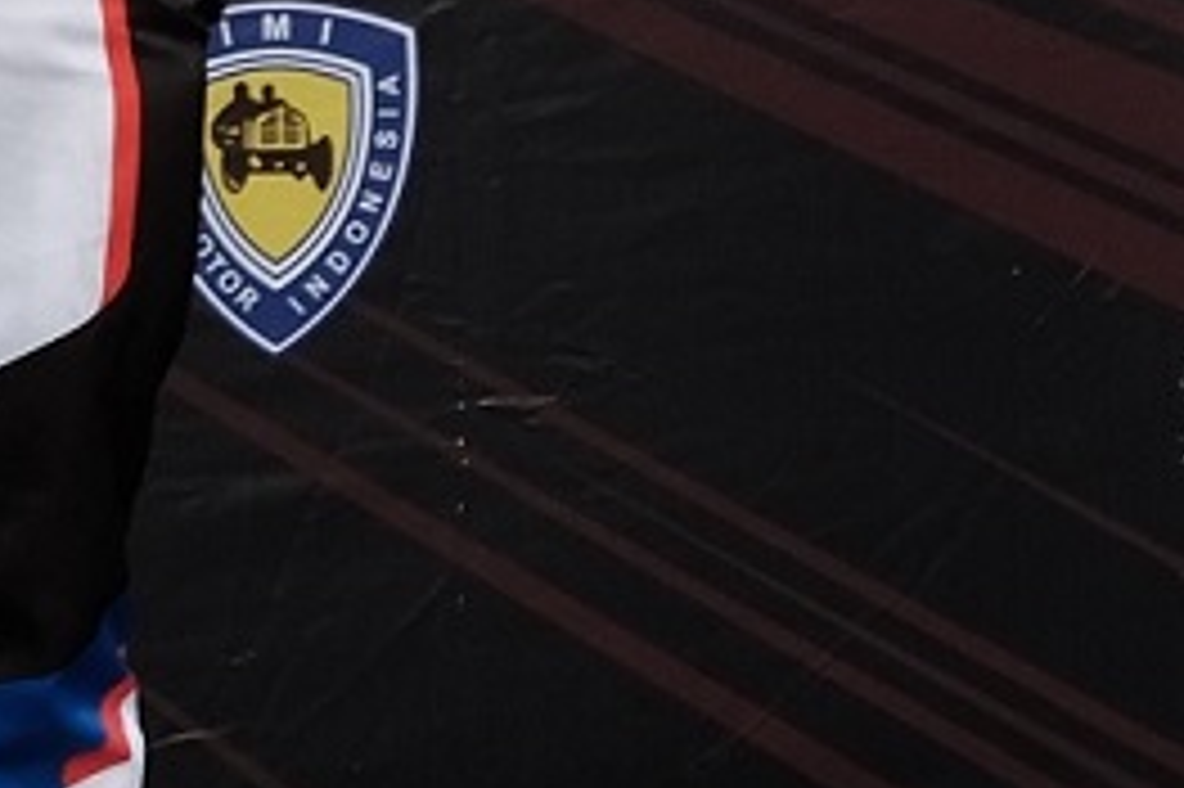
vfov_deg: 3.7
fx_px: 12259
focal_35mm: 373
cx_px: -2877
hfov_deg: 5.1
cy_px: -439
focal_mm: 32.9
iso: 400
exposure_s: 1/200
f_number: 4
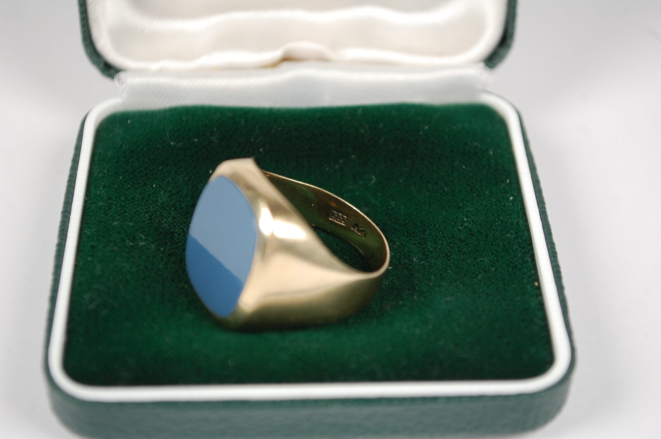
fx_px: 1513
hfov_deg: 24.6
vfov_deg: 16.5
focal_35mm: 82
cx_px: 330
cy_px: 220
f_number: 5.6
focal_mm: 55
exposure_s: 1/125
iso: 320
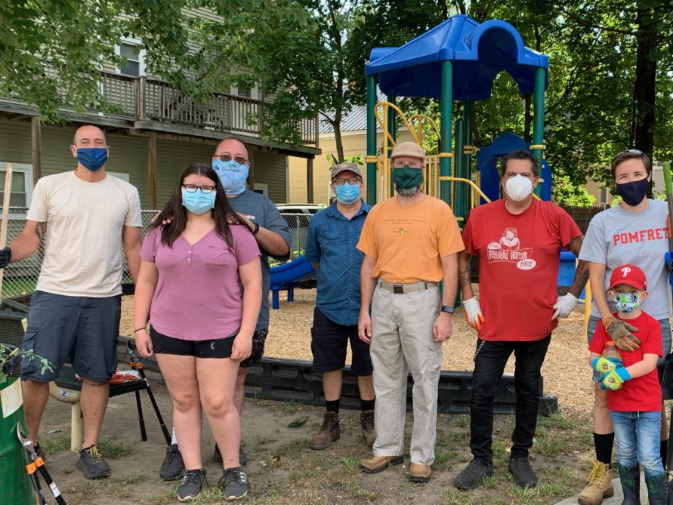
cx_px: 424
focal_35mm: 35
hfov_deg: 52.0
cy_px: 272
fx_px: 681
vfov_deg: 40.7
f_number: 1.8
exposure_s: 1/277
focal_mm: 4.25
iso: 25
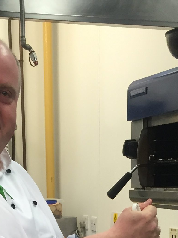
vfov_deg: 18.5
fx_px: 631
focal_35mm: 92
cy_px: 371
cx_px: 59
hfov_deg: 16.0
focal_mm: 4.15
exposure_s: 1/33
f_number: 2.2
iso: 40
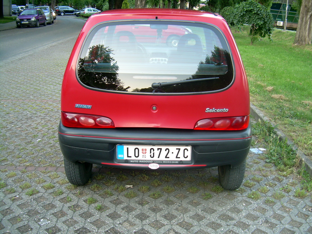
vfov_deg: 37.7
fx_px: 343
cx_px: 156
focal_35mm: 38
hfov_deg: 49.0
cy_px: 117
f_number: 2.8
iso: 50
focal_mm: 6.3
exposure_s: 1/14.7
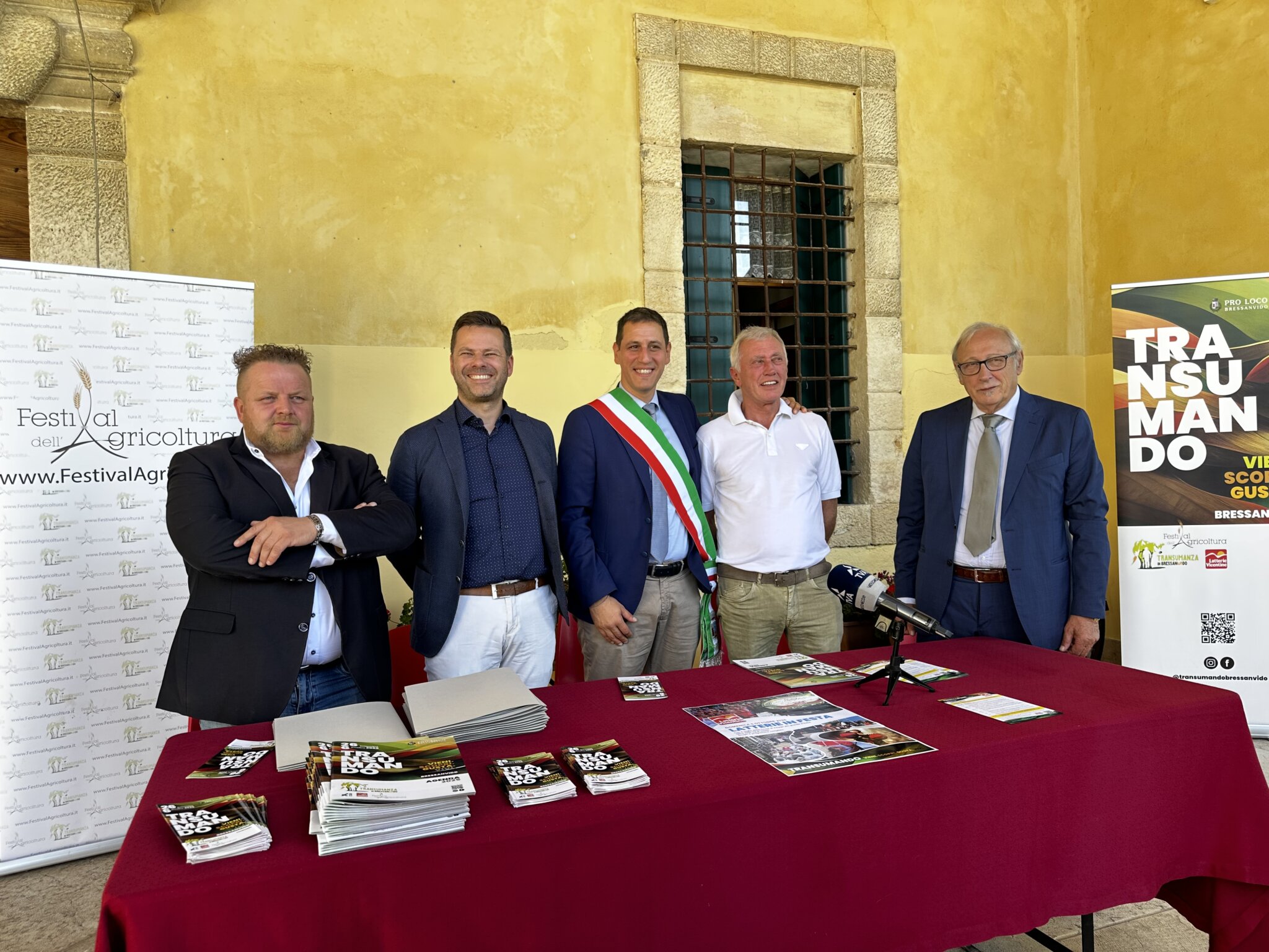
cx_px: 634
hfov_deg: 71.6
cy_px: 476
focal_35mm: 24
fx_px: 880
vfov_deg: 56.8
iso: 64
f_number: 1.78
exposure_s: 1/161
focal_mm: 6.86
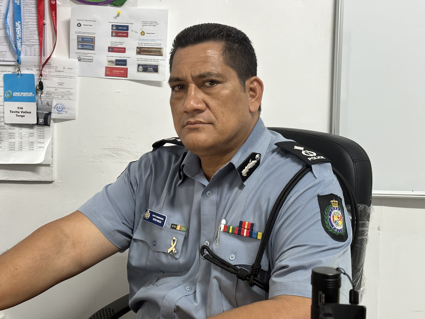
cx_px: 212
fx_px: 589
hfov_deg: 39.7
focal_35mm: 48
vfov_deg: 30.3
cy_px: 160
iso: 250
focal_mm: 6.86
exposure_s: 1/50
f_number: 1.78
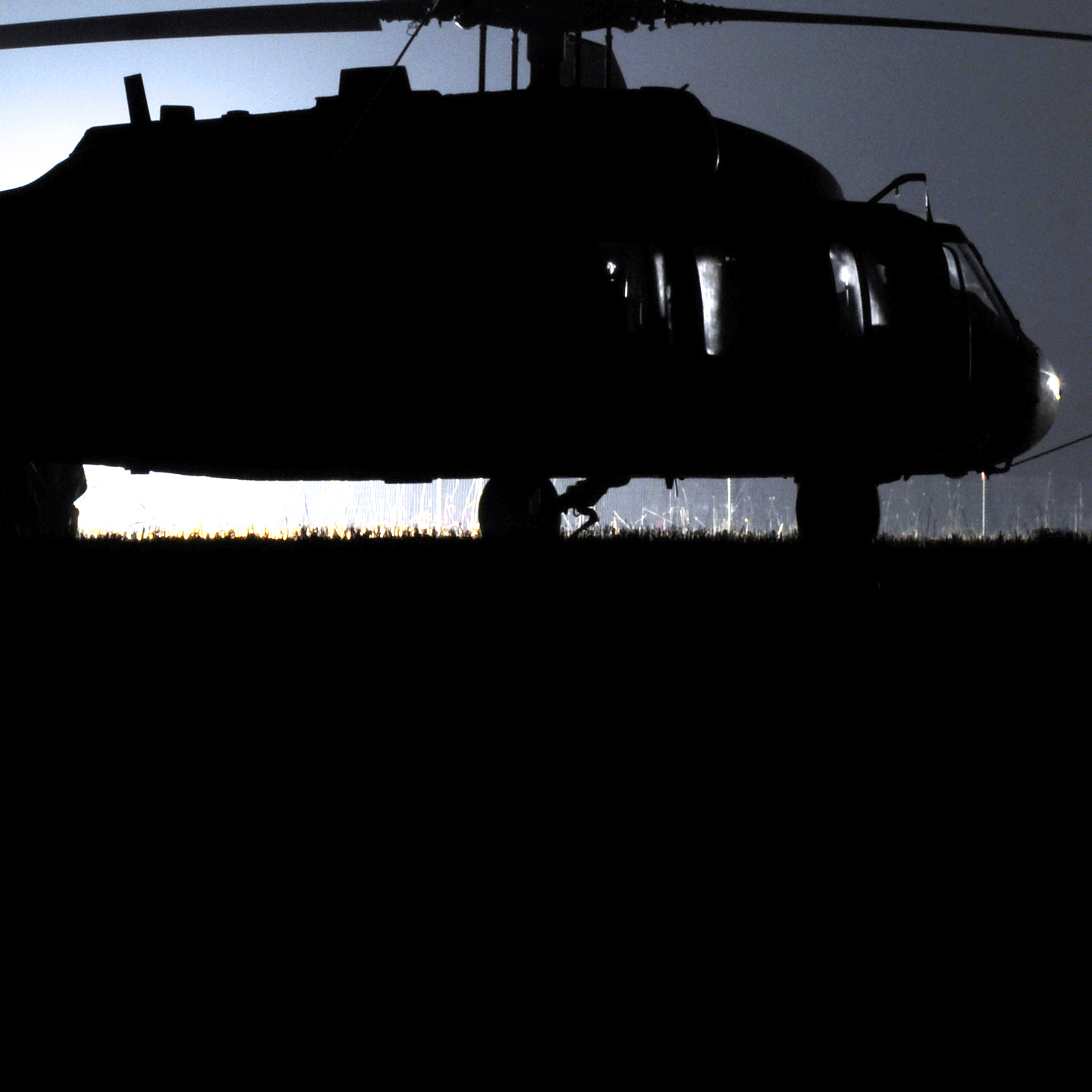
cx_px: 215
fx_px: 4890
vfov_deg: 12.7
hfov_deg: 12.7
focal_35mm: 137
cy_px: 247
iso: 200
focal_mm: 38
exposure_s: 25
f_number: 22
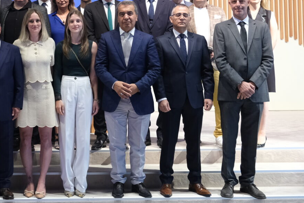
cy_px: 32
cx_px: 14
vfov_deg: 19.8
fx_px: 574
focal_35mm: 68
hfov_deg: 28.2
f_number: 3.6
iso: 1600
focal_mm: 20.6
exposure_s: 1/125
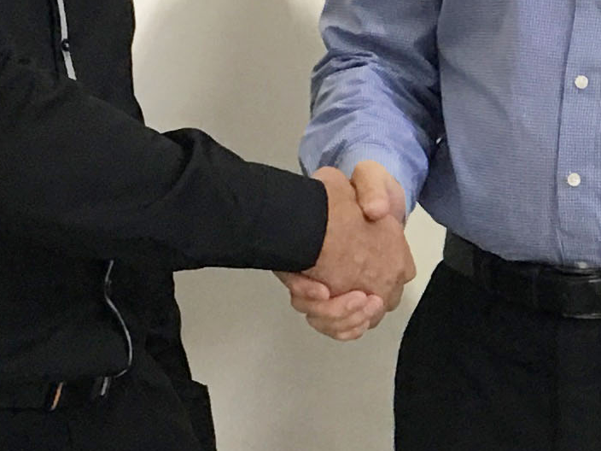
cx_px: 950
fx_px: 2882
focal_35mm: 166
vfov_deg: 8.9
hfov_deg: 11.3
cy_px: 319
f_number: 2.2
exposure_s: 1/17
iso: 64
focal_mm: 4.15
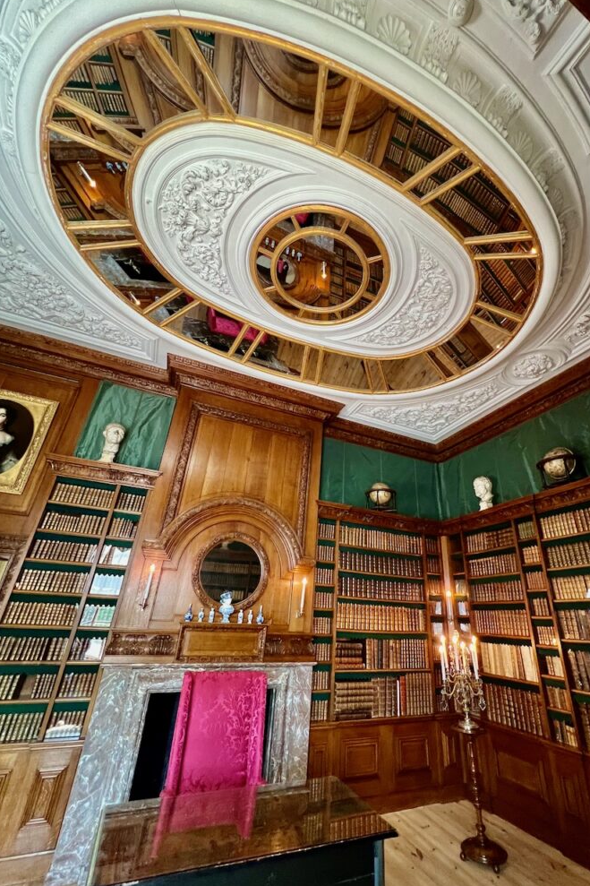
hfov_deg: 80.8
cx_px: 335
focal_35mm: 14
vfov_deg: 104.3
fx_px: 344
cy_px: 446
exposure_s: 1/60
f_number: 1.8
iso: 400
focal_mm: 1.57
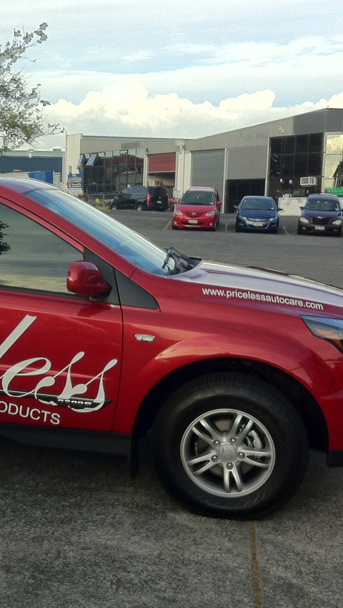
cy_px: 337
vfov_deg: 34.8
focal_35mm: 60
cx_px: -29
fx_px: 969
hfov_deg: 19.3
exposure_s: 1/318
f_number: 2.8
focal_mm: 3.85
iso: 80
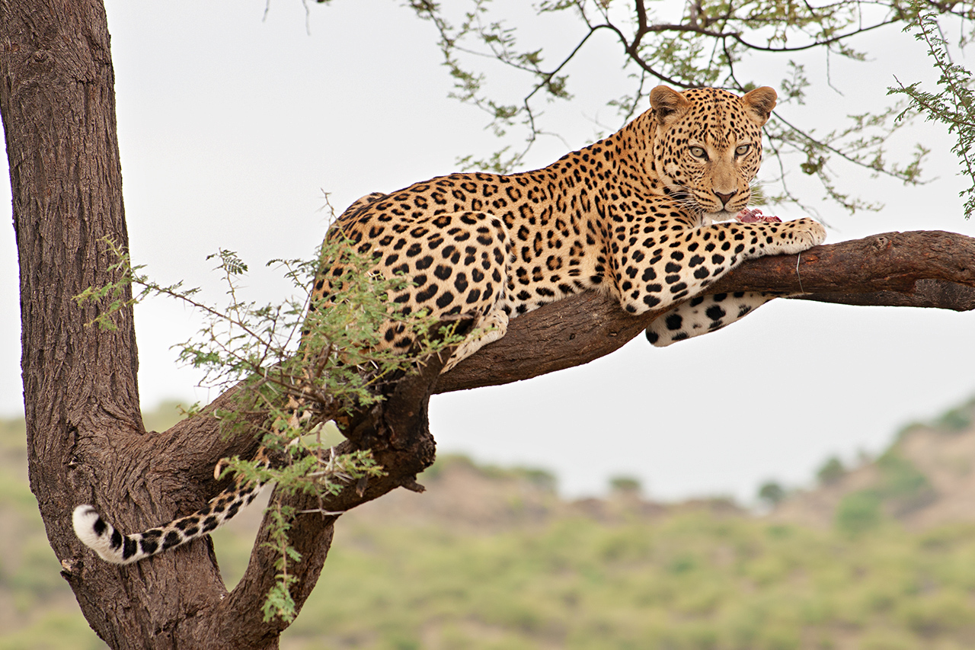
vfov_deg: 4.6
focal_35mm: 300
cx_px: 488
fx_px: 8123
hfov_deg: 6.9
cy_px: 325
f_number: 5.6
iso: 200
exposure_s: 1/200
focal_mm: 200
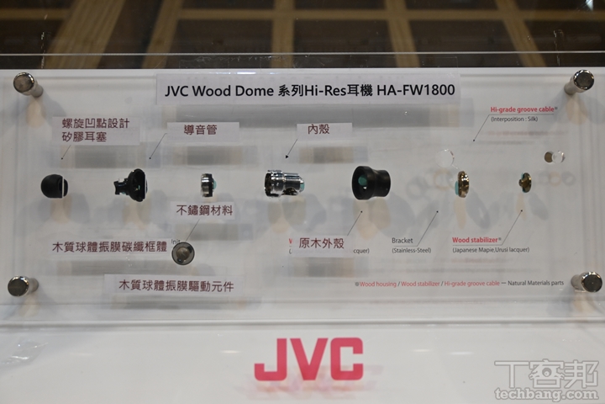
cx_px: 302
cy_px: 202
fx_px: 706
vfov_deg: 31.9
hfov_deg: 46.4
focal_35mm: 42
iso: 800
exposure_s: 1/80
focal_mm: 28
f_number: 4.5
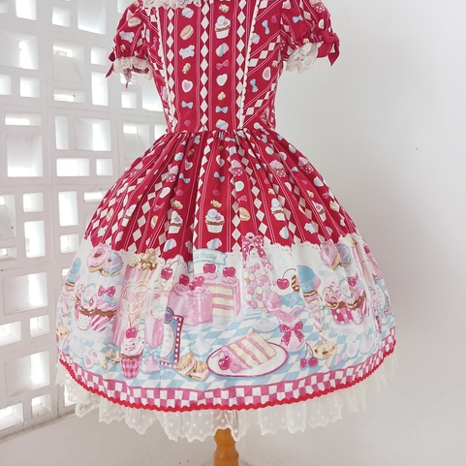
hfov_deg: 51.1
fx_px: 487
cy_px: 178
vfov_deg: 50.6
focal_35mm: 32
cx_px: 233
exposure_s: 1/50
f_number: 1.8
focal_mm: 4
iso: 100
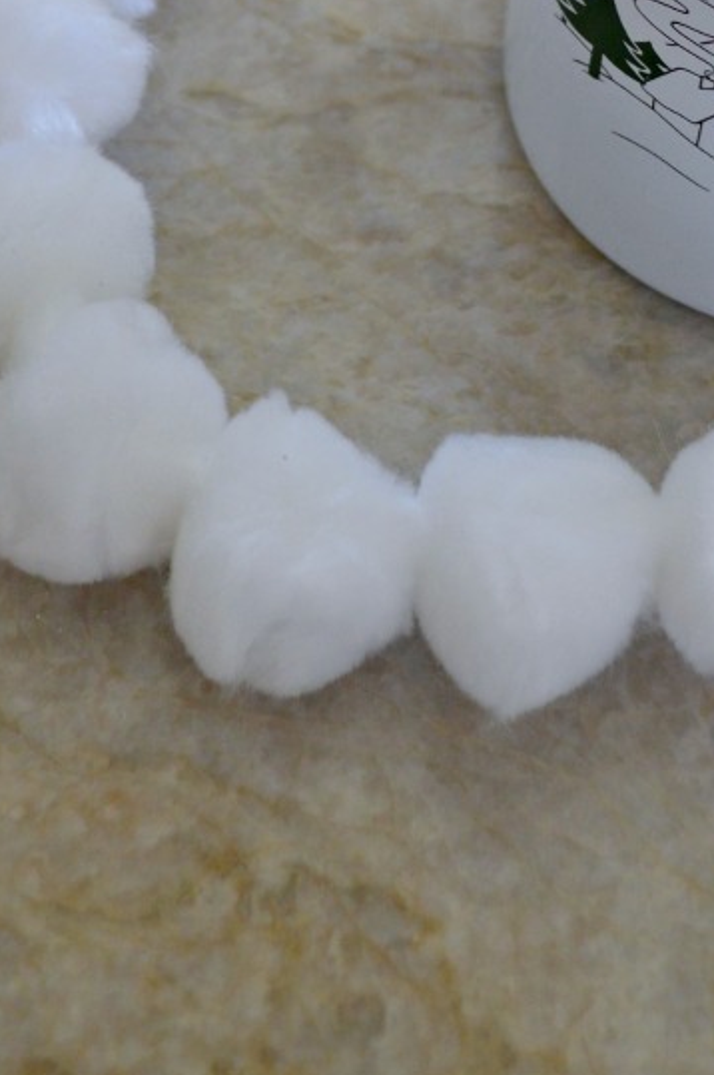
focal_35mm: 98
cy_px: -146
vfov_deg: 19.8
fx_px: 2923
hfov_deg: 13.9
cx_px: 401
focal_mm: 26
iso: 400
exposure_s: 1/25
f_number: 4.2
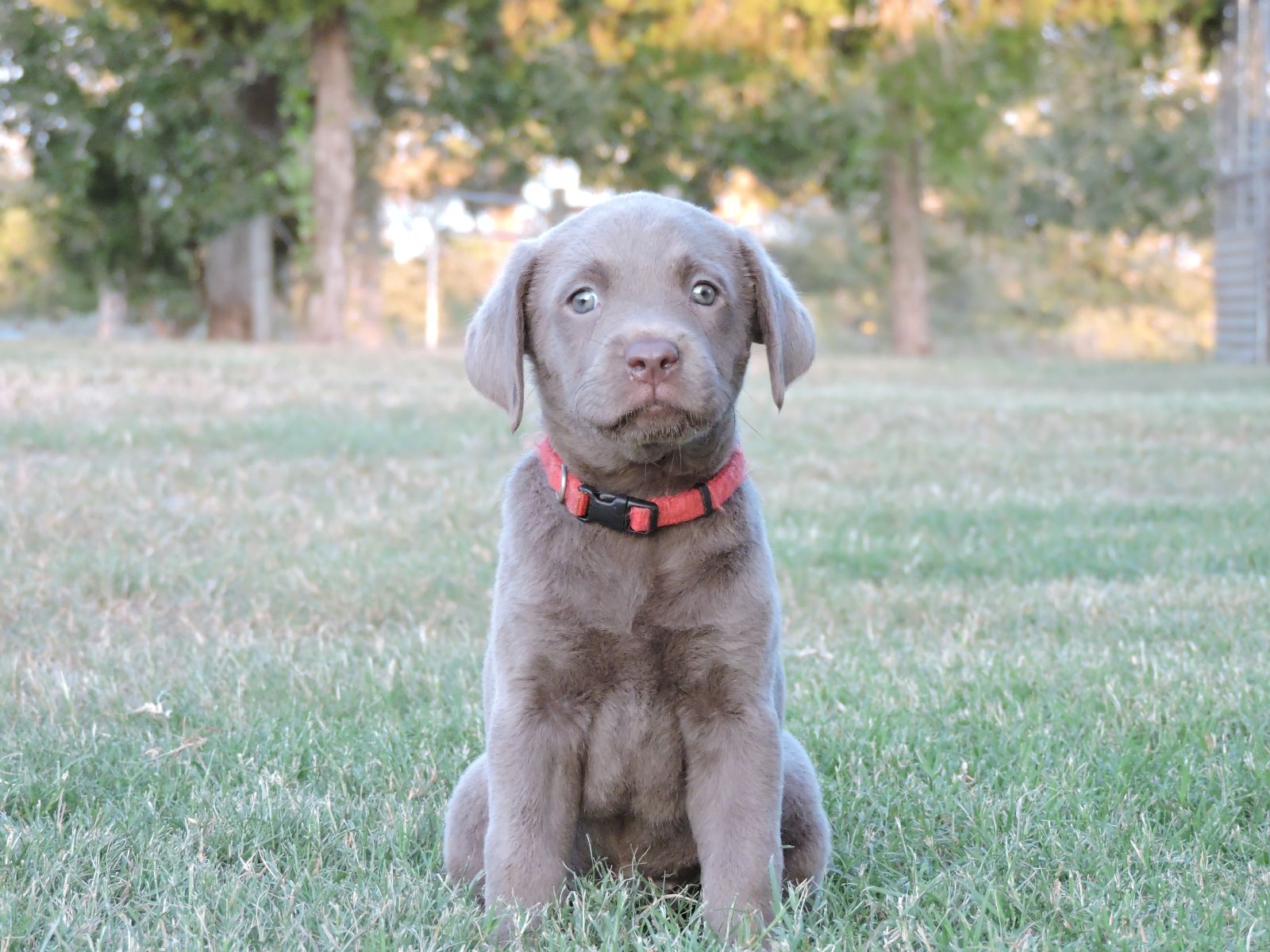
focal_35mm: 145
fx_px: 5320
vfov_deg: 10.2
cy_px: 476
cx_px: 635
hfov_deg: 13.6
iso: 800
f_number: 4.4
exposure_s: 1/200
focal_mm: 25.9
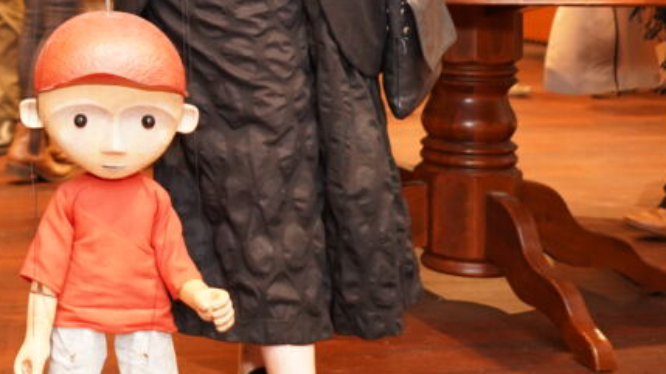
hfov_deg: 23.3
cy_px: -93
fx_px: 1448
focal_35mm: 82
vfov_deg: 14.2
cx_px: -172
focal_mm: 28
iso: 2000
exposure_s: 1/200
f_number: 2
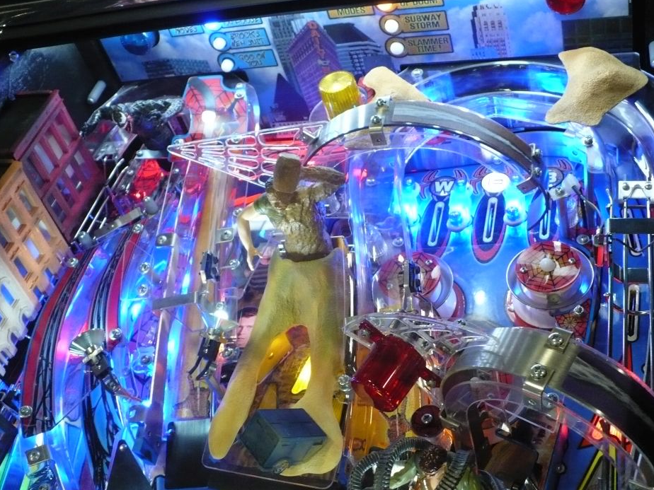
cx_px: 333
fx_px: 775
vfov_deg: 35.1
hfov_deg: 45.8
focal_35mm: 41
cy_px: 241
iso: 400
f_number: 2.8
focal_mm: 6.1
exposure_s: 1/40
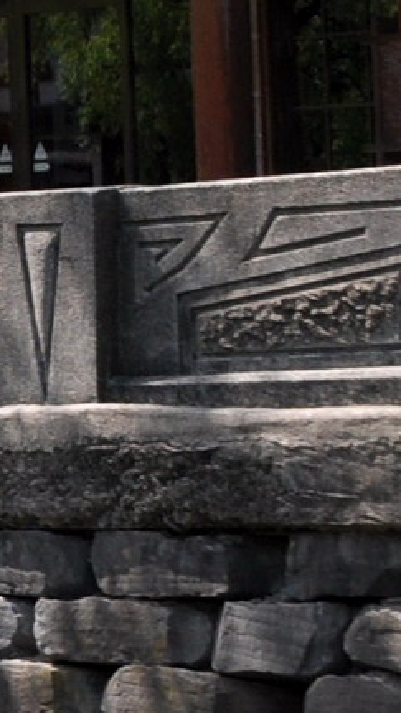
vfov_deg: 8.9
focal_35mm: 240
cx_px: -1814
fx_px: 4537
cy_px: -9
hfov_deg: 4.2
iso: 200
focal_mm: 22
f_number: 9
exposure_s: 1/320
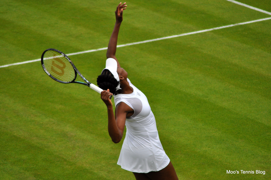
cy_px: 90
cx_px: 136
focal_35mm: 345
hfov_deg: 6.0
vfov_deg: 4.0
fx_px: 2594
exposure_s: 1/1250
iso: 400
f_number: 5
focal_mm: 230
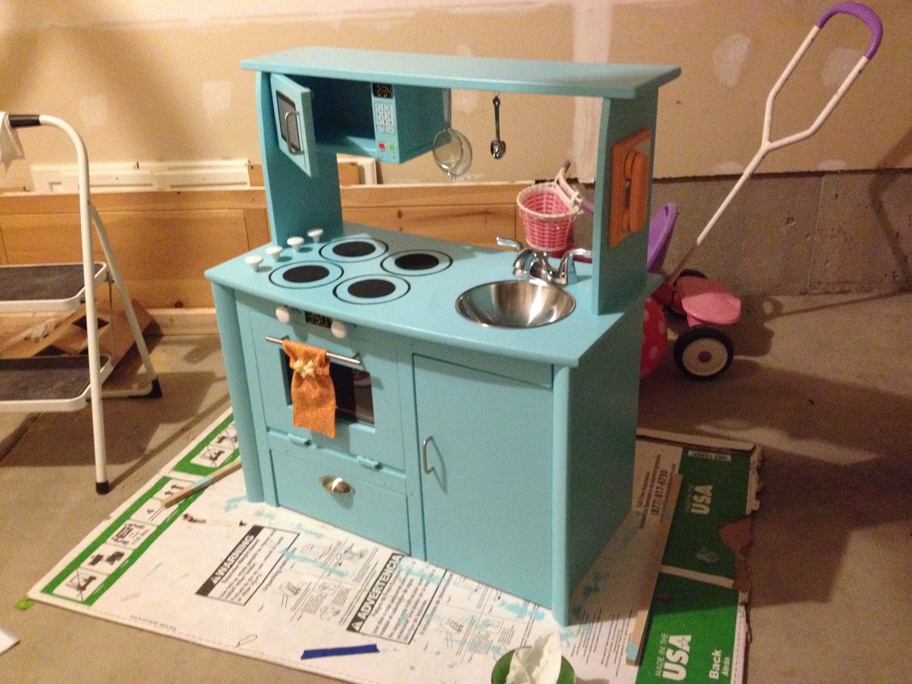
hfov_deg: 52.6
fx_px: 922
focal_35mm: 35
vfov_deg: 40.7
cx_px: 456
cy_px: 342
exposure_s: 1/15
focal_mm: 4.28
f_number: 2.4
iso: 640
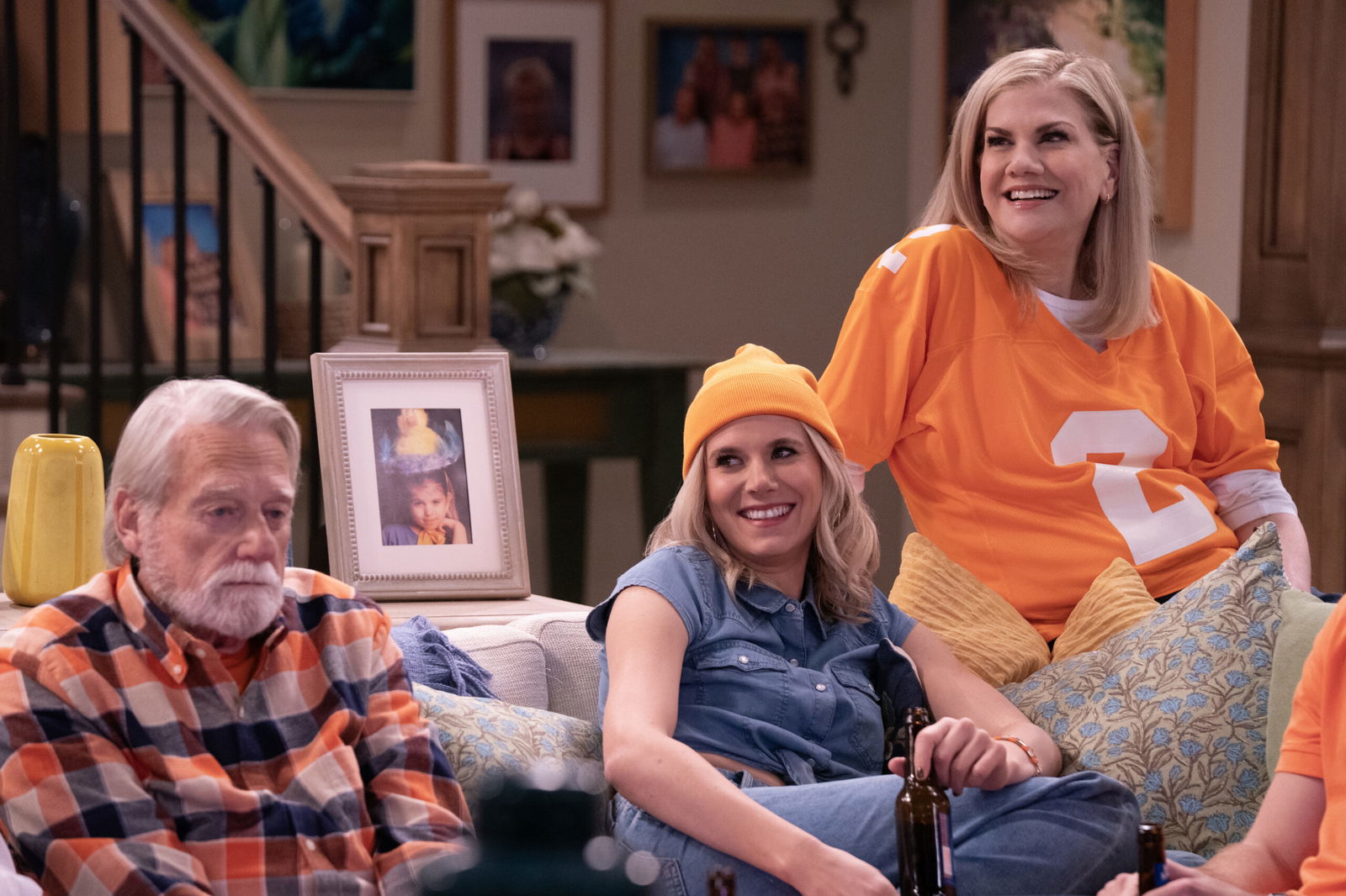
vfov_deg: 8.0
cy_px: 448
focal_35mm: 171
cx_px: 673
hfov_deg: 12.0
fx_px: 6392
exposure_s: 1/100
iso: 5000
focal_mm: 171
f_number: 4.5
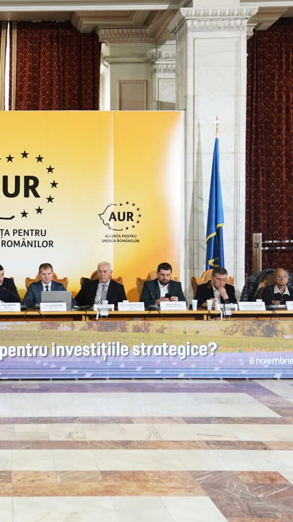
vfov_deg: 33.8
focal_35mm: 62
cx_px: 4
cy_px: 260
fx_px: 857
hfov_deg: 18.9
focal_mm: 39
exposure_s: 1/100
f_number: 2.8
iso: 800
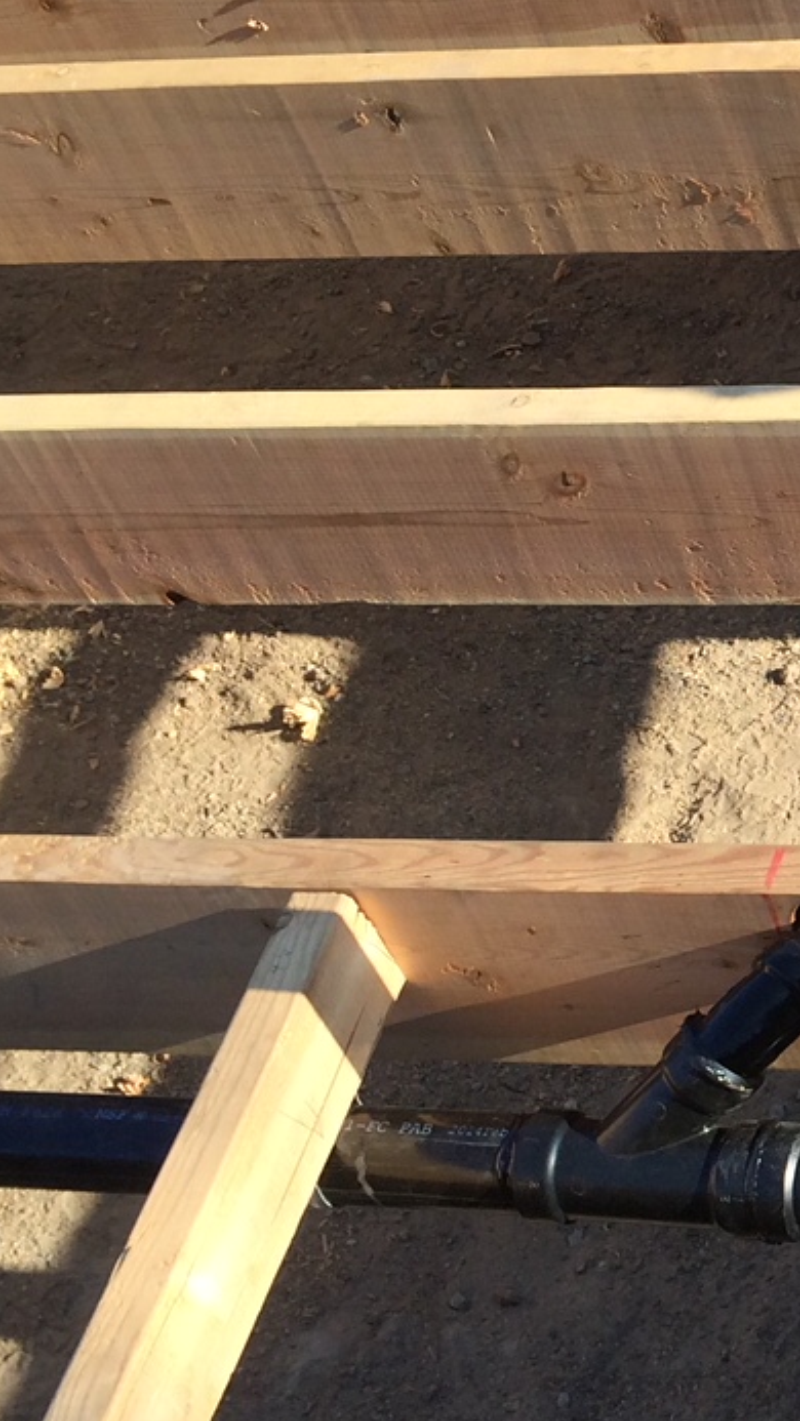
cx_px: 1337
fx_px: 2903
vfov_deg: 27.5
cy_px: 679
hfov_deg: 14.2
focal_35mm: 77
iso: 32
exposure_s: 1/707
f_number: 2.2
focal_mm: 4.12
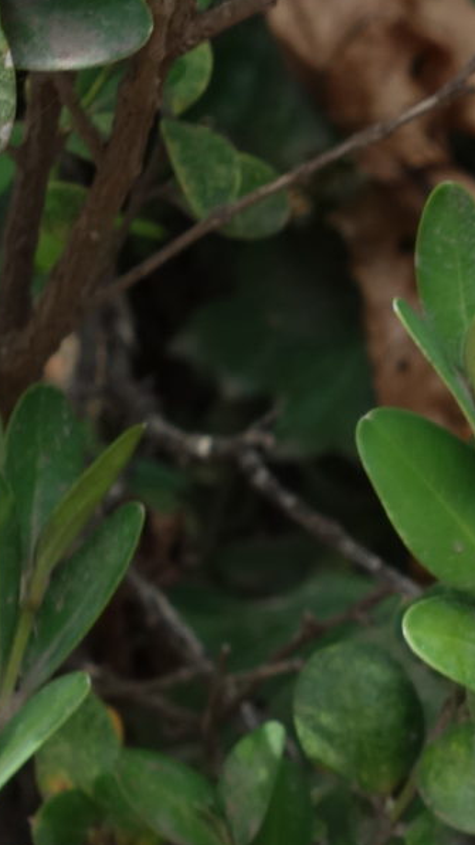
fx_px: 2823
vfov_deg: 17.0
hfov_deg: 8.8
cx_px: 1101
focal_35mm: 126
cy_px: 570
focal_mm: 10.4
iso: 125
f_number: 5
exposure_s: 1/100
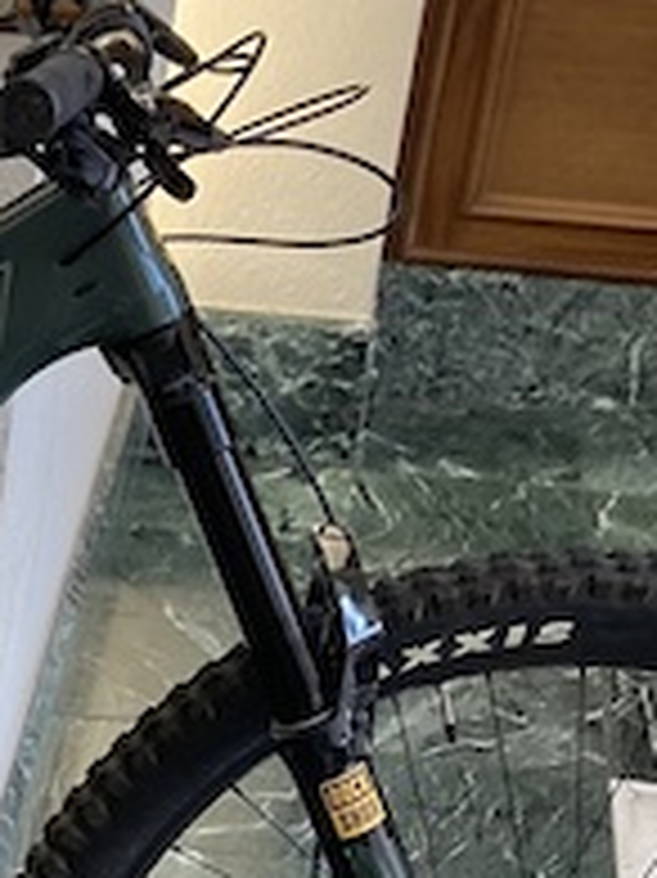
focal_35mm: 115
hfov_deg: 11.9
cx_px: -504
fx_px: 2913
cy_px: 1117
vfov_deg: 16.3
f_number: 1.8
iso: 80
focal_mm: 3.99
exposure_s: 1/60
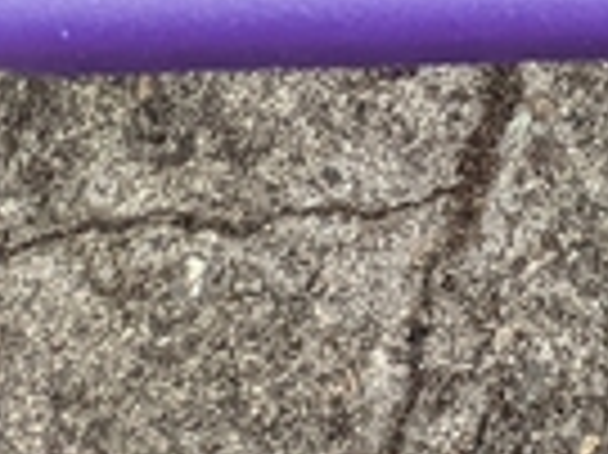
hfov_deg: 8.0
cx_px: 2067
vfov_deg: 6.8
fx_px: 3475
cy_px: -915
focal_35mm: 198
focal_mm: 4.38
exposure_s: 1/755
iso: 51
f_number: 1.73
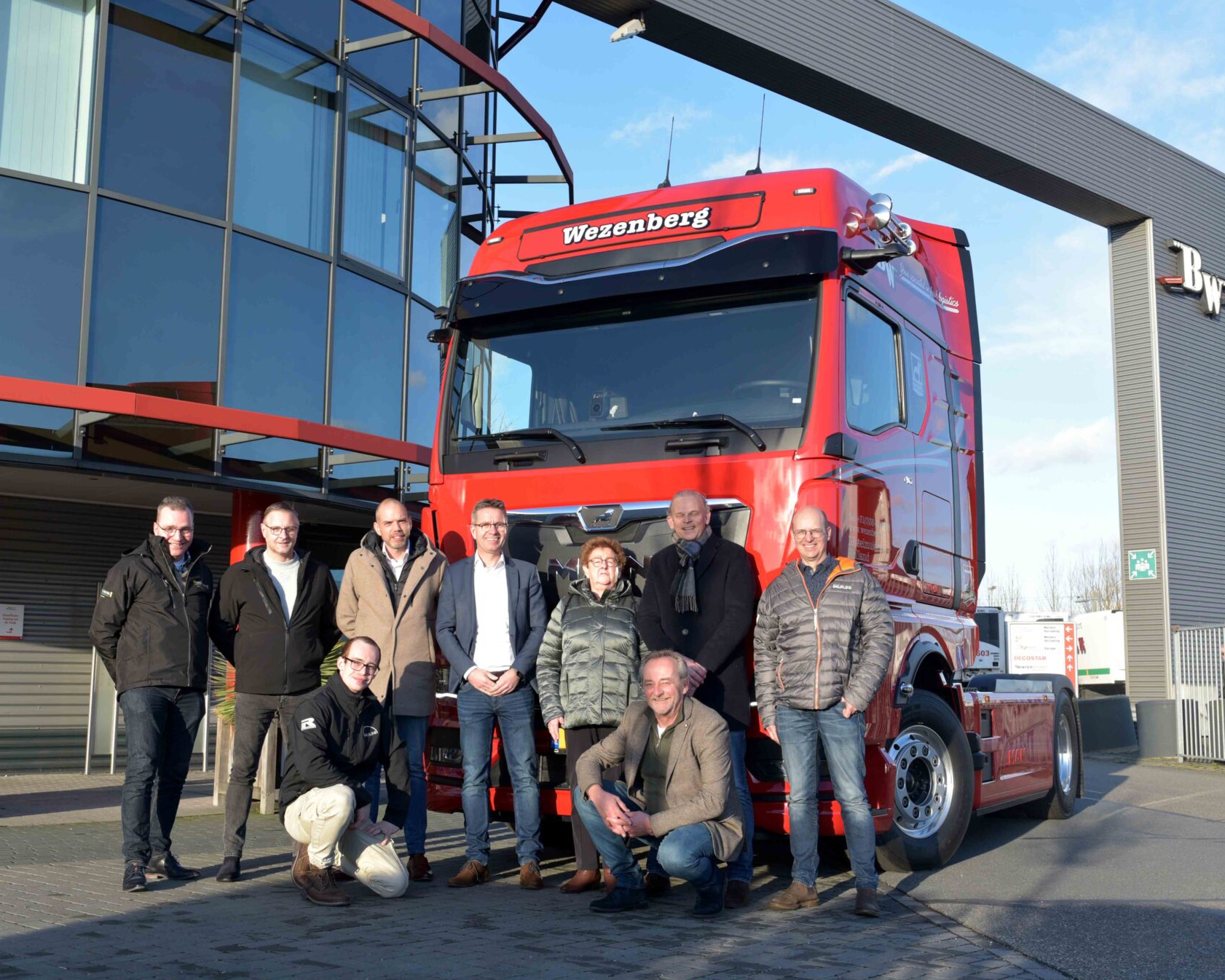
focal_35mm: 40
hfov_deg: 45.8
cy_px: 493
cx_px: 614
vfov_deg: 37.3
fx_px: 1450
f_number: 7.1
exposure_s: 1/200
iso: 250
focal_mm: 35
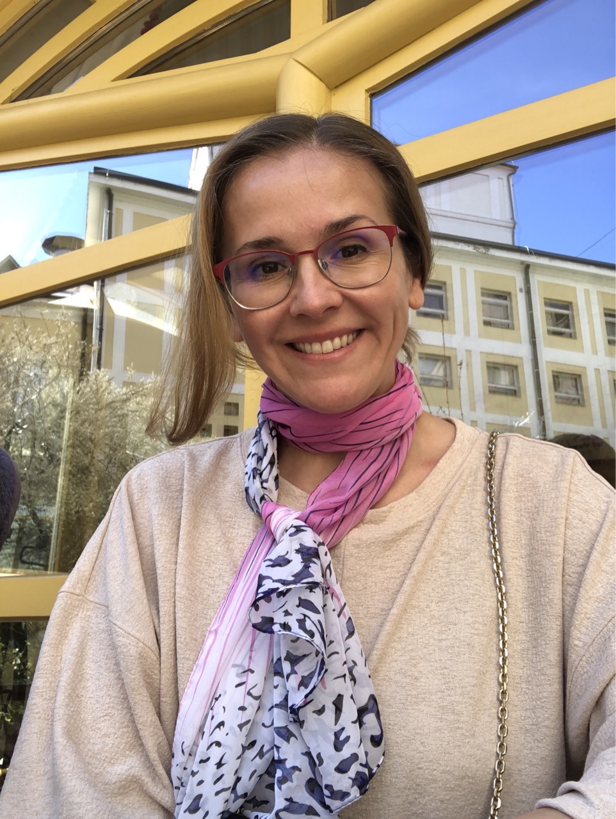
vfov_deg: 56.8
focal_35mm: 32
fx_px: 758
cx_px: 308
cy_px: 410
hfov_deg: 44.2
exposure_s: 1/118
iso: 20
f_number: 2.2
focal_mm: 2.87
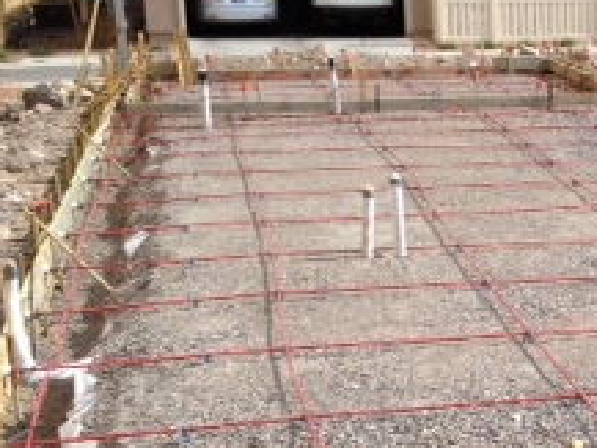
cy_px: 377
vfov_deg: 14.3
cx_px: 682
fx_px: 1777
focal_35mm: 103
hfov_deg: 18.3
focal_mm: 4.28
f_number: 2.4
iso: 64
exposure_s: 1/1672
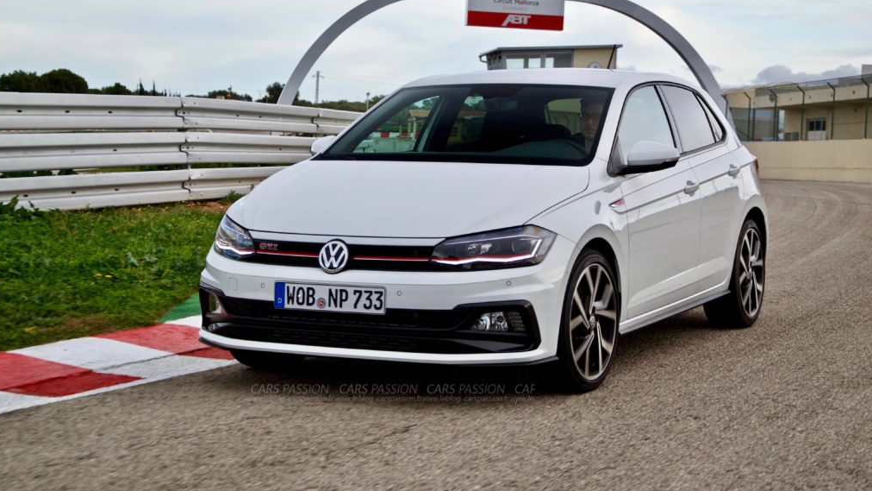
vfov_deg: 16.9
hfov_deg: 29.5
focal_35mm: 72
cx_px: 433
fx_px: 1654
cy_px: 204
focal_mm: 45
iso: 450
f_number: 4.8
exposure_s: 1/320
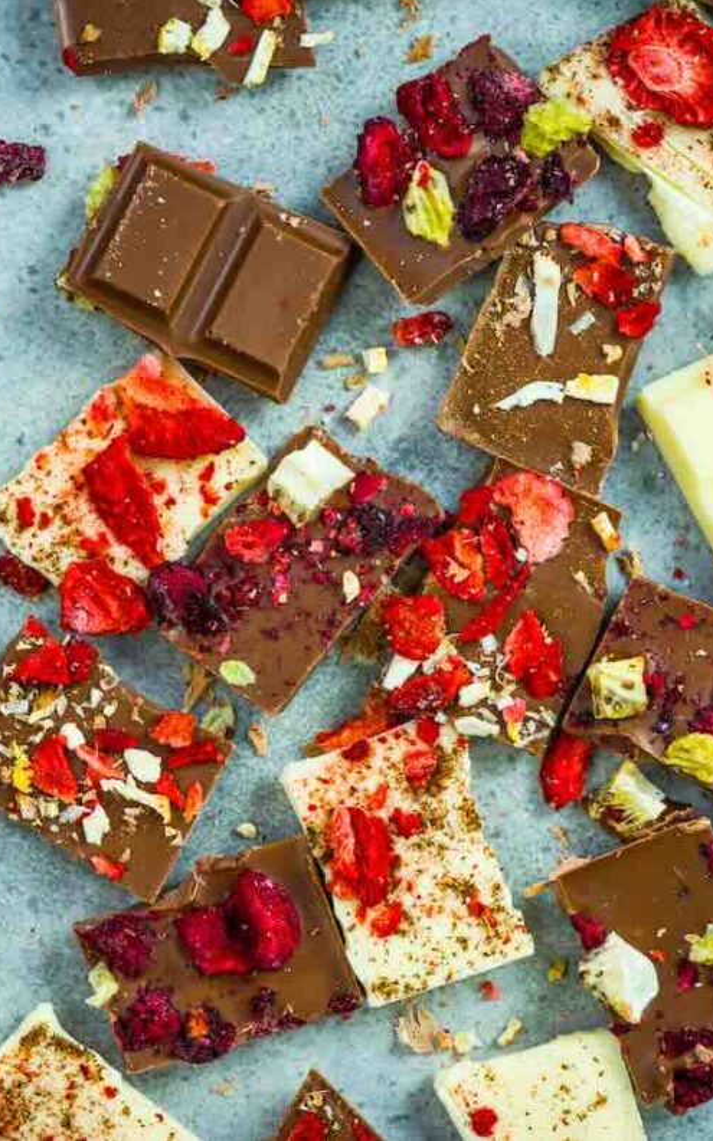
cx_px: 243
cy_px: 570
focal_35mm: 161
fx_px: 5010
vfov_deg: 13.0
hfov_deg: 8.1
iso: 80
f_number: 9
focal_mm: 105
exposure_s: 1/100
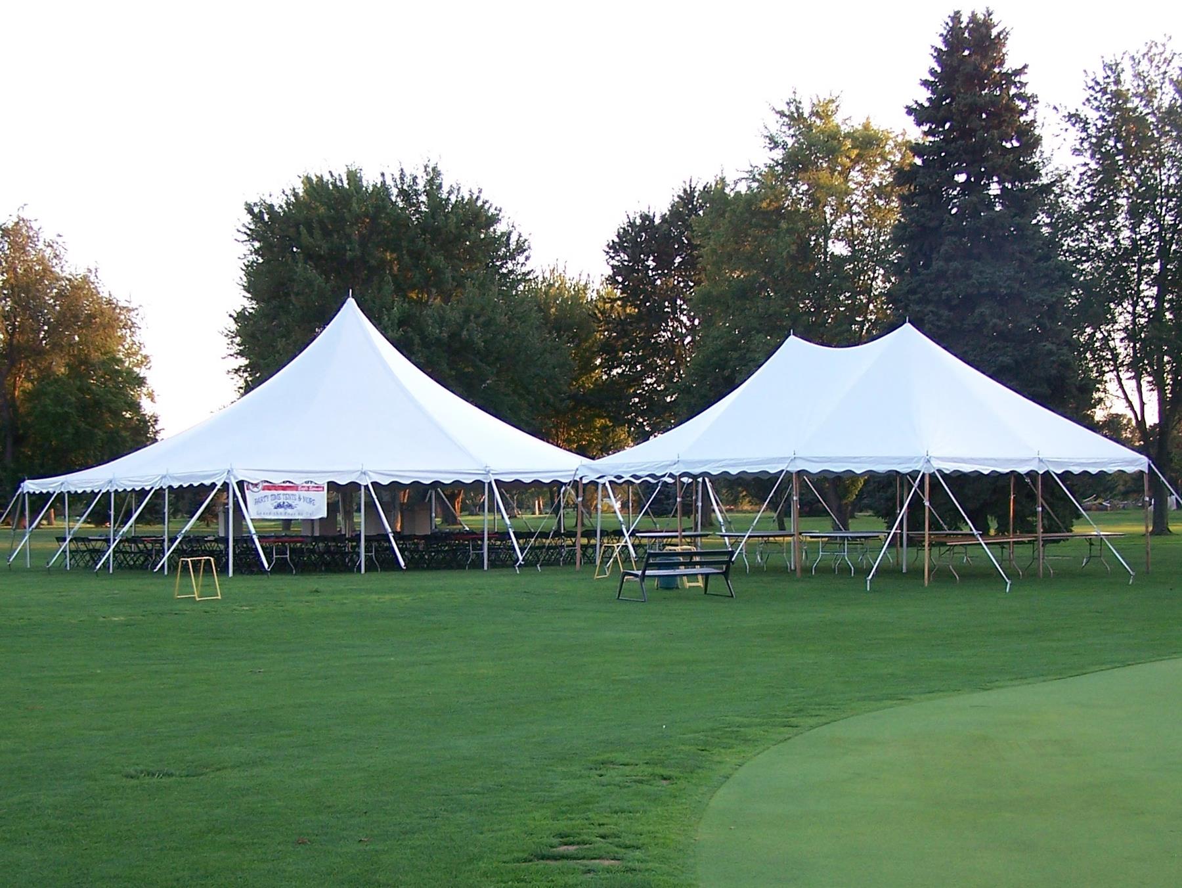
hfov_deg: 49.0
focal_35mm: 38
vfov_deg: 37.8
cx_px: 591
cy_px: 444
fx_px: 1298
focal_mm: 6.3
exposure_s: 1/60
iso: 80
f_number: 2.8
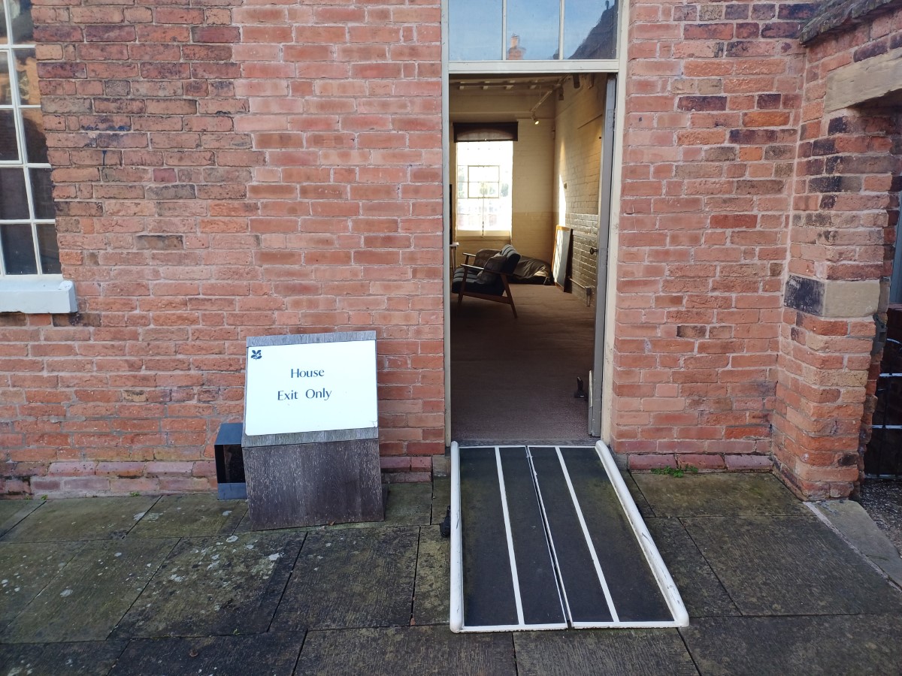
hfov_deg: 69.4
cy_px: 338
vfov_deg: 54.9
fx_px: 651
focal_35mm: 25
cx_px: 451
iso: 50
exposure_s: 1/100
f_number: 1.8
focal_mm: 4.65
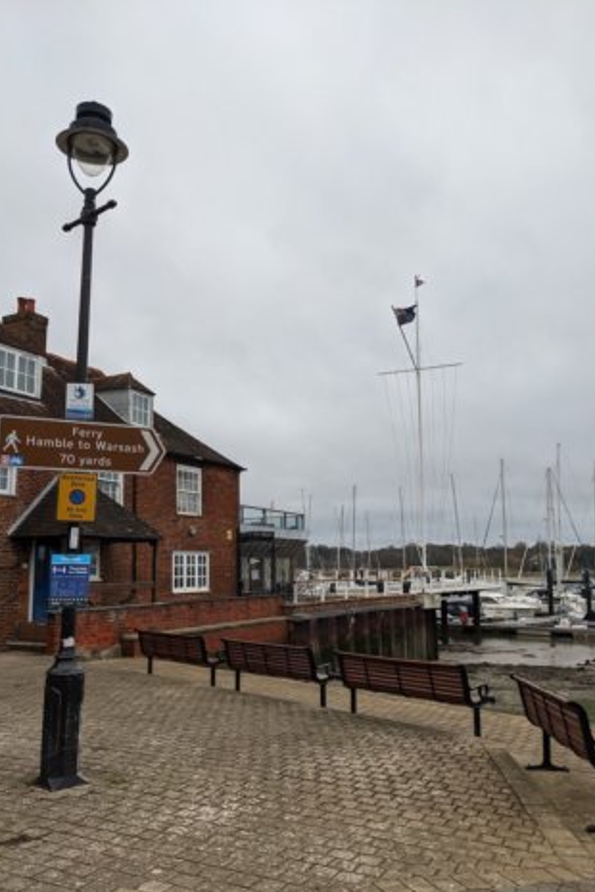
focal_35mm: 29
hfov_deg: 44.9
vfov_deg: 63.6
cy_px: 458
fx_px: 719
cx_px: 321
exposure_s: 1/435
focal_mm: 4.38
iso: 84
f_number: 1.73
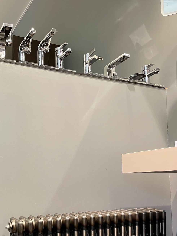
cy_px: 164
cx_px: 44
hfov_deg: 35.2
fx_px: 273
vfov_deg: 45.8
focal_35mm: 40
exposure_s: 1/50
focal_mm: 4.2
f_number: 1.6
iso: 125
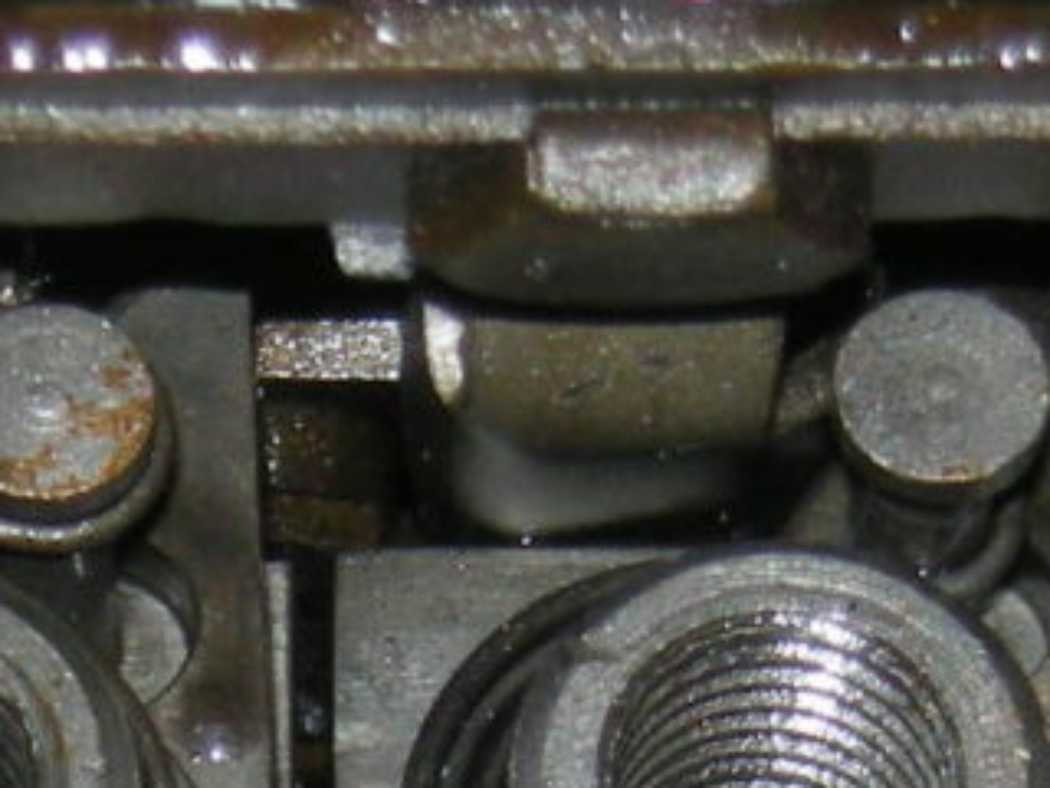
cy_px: 1596
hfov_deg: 5.4
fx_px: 11071
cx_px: -82
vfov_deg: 4.0
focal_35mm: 365
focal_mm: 12.3
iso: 75
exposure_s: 1/60
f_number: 7.8
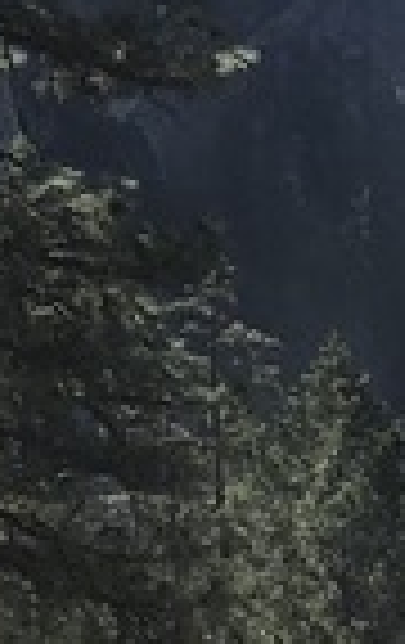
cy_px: -293
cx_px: -914
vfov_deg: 9.6
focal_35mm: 212
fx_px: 3725
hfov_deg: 5.7
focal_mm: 4
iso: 20
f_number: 1.8
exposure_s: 1/1548
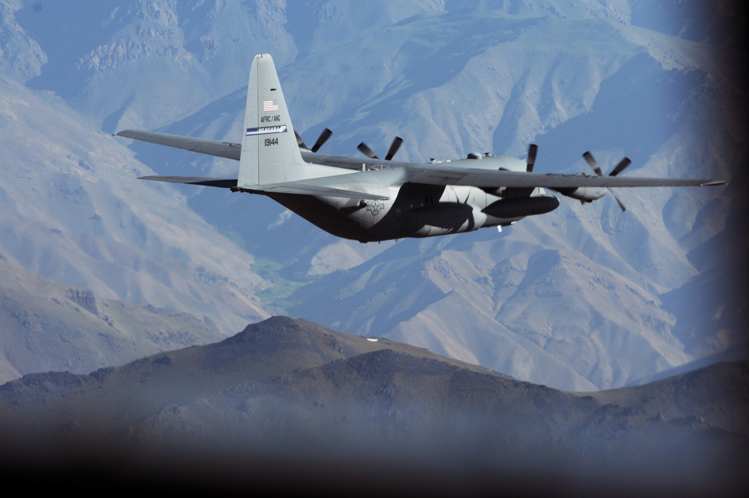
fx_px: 6234
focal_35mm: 300
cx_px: 374
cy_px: 249
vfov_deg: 4.6
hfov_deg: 6.9
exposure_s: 1/1000
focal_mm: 200
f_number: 9
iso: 250
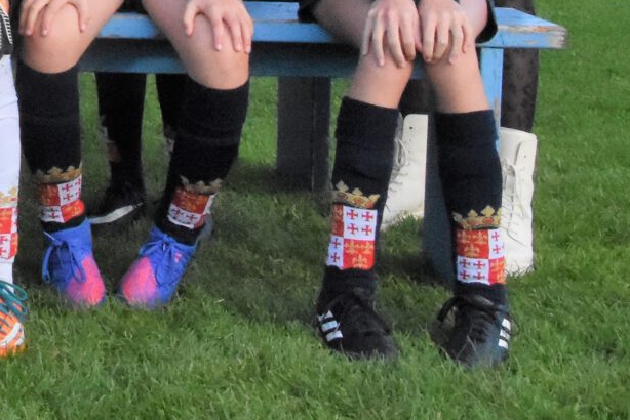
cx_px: -231
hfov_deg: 13.1
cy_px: -352
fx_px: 2626
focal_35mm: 150
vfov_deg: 8.8
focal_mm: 24
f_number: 16
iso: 4000
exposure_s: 1/1000
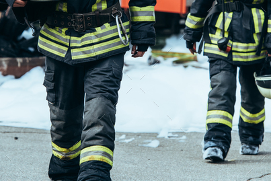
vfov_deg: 3.9
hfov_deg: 5.9
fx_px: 2643
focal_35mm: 351
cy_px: -23
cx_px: 132
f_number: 4.5
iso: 100
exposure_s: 1/500
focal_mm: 160
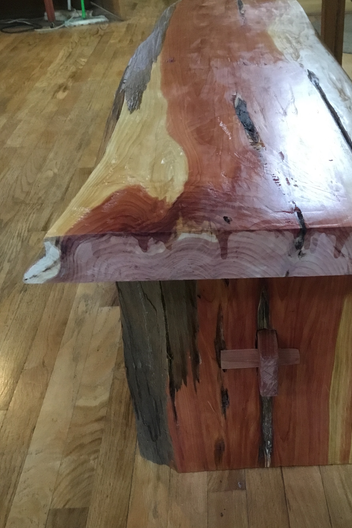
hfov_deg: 33.0
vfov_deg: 48.4
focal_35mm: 40
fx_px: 587
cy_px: 288
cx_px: 244
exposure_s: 1/20
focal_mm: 3.3
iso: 200
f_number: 2.4
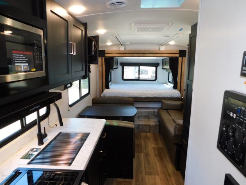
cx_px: 123
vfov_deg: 58.9
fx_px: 163
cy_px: 92
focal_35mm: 23
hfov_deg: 73.9
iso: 200
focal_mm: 4
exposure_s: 1/30
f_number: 3
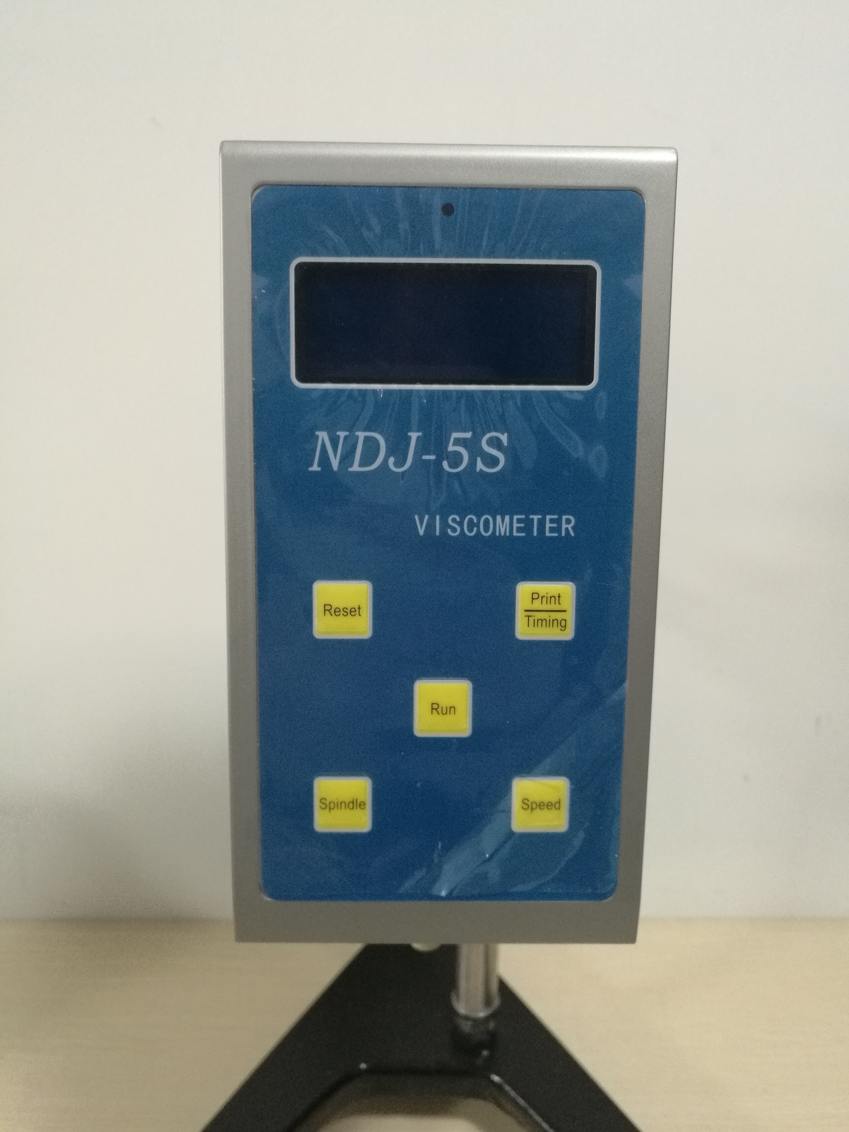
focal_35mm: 27
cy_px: 566
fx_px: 883
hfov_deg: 51.4
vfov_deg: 65.3
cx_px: 424
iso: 400
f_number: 2
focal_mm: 4.04
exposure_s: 1/25
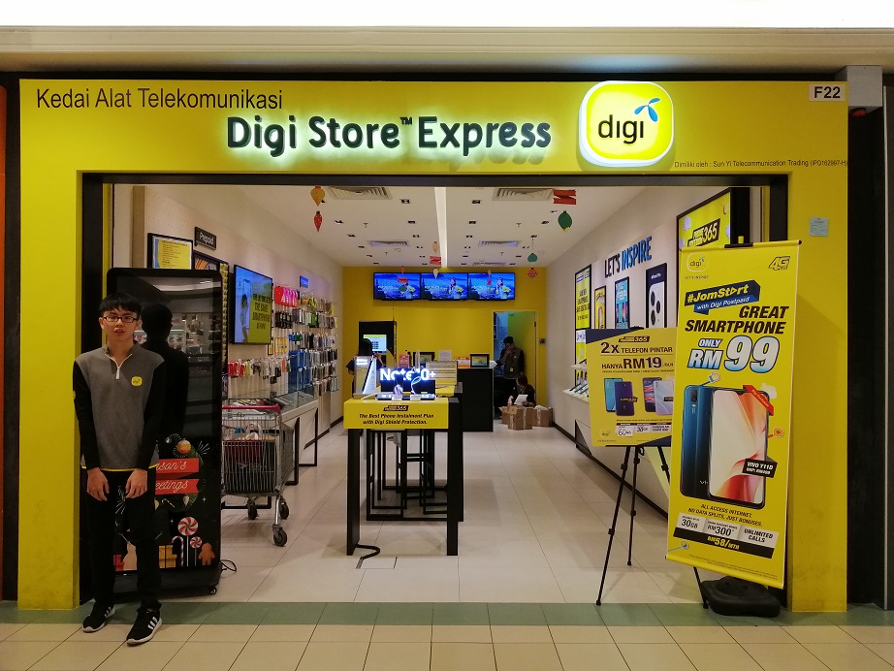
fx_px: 672
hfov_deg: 67.3
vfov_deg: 53.1
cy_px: 336
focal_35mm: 26
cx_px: 447
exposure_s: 1/100
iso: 160
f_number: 2.2
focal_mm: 3.81
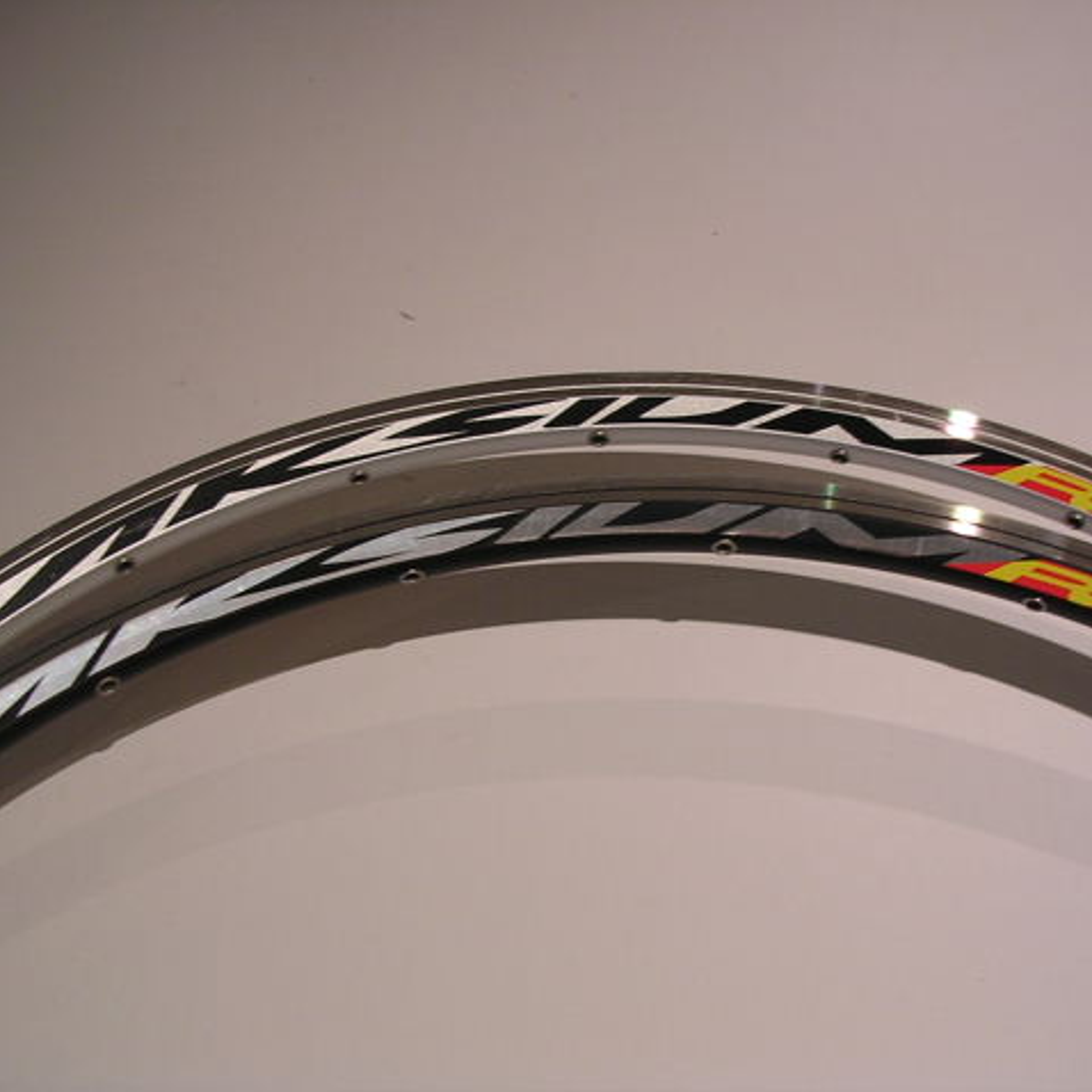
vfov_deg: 37.6
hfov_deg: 37.5
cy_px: 546
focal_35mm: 45
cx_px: 619
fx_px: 1606
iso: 100
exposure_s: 1/7.3
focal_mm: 5.8
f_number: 2.8
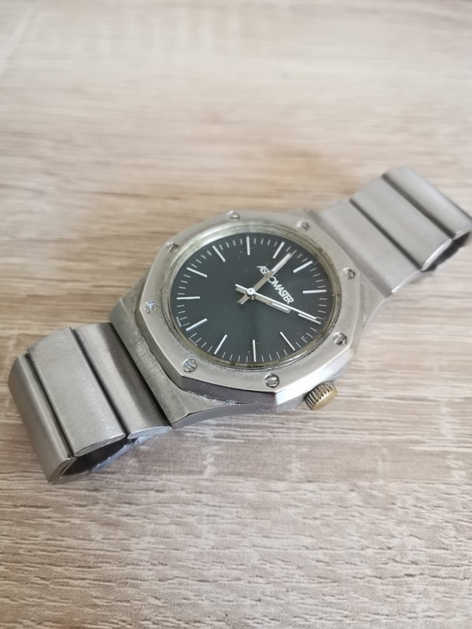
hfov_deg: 53.1
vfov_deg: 67.3
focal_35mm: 26
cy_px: 314
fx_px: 473
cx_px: 236
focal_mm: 4.75
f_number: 1.8
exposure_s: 1/25
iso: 800
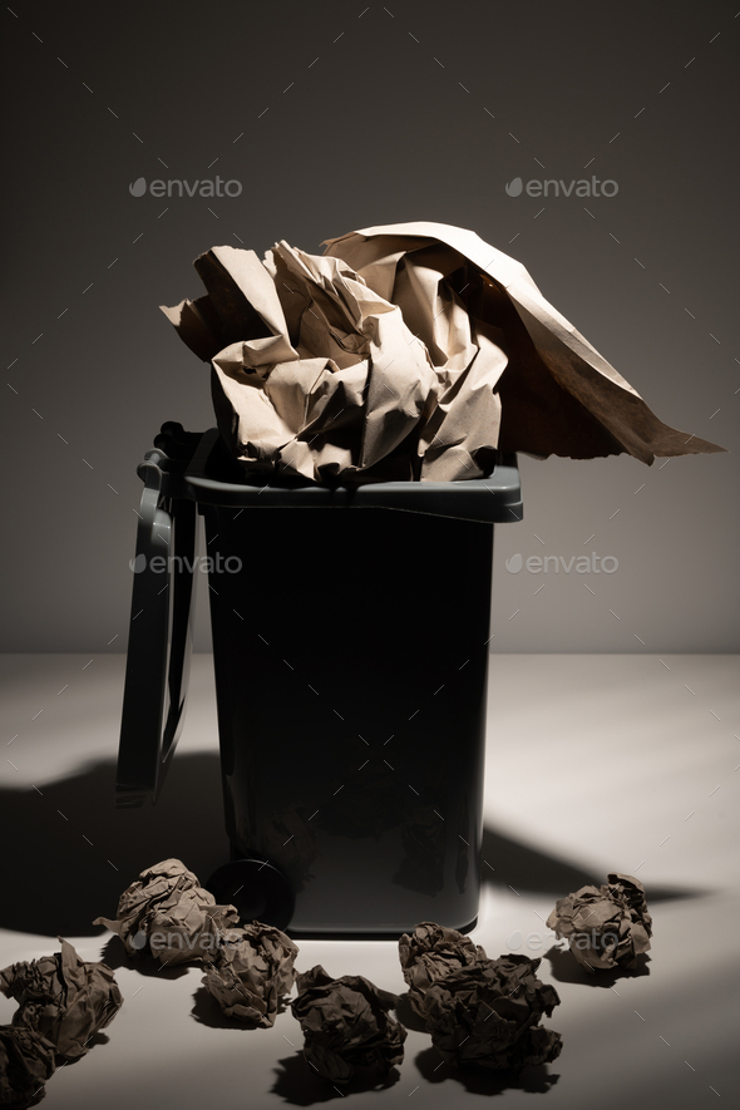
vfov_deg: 28.8
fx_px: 2158
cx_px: 370
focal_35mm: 70
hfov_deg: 19.5
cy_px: 555
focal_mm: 70
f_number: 11
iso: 100
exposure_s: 1/160
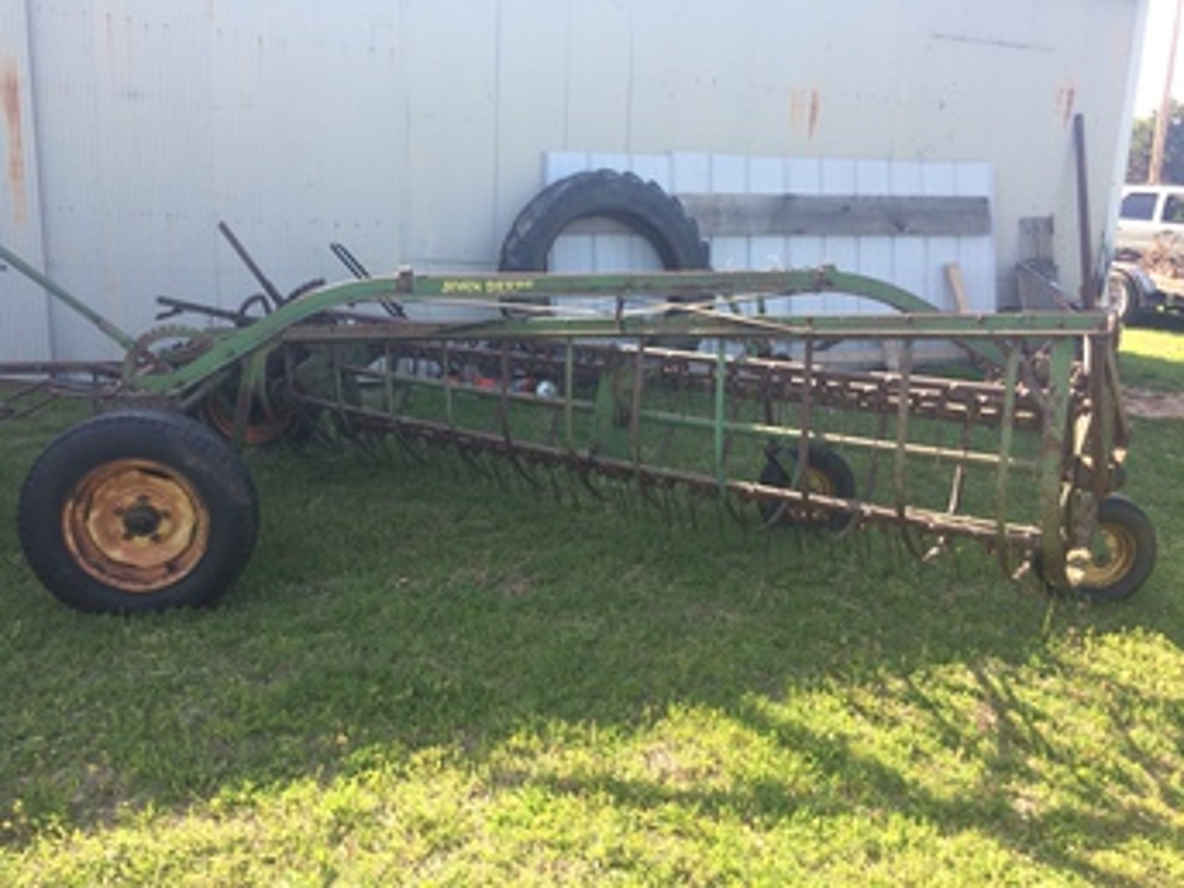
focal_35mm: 29
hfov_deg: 61.7
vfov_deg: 48.2
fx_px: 992
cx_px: 592
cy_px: 444
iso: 32
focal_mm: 4.15
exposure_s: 1/414
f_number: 2.2
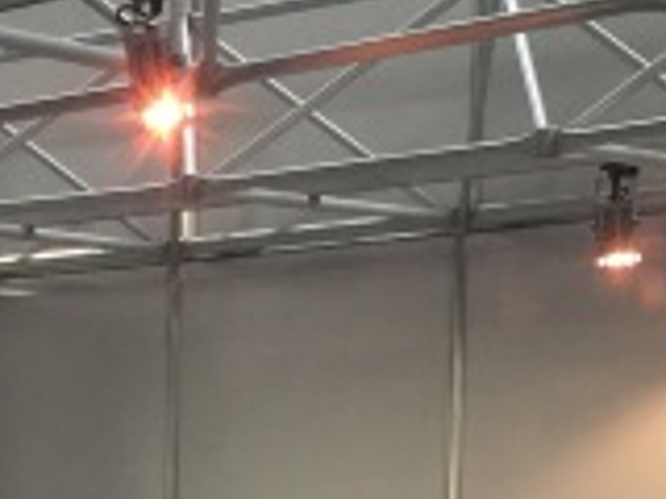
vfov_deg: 9.9
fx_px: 2790
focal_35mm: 145
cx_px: 87
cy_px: 769
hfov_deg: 13.5
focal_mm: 4.15
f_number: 2.2
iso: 64
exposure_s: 1/15
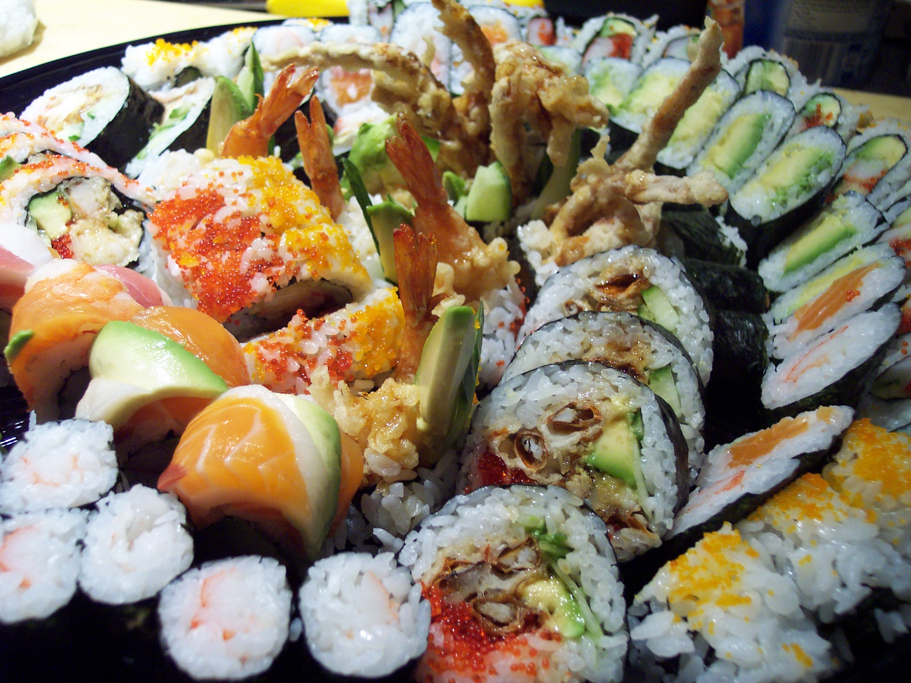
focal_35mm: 38
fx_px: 1000
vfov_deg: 37.7
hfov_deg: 49.0
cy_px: 342
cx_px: 456
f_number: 2.8
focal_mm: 8
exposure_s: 1/30
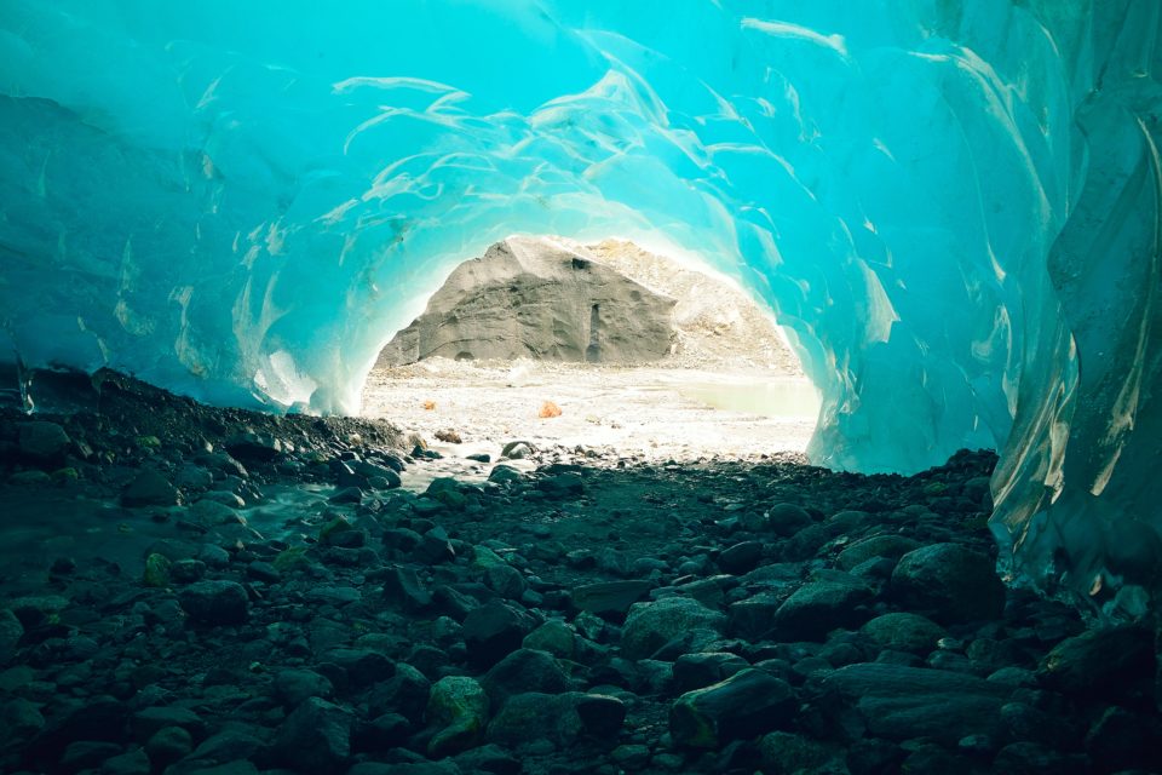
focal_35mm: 27
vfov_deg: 47.9
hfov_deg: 67.4
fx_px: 871
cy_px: 388
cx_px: 581
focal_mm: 18
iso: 320
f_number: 16
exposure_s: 1/1.3
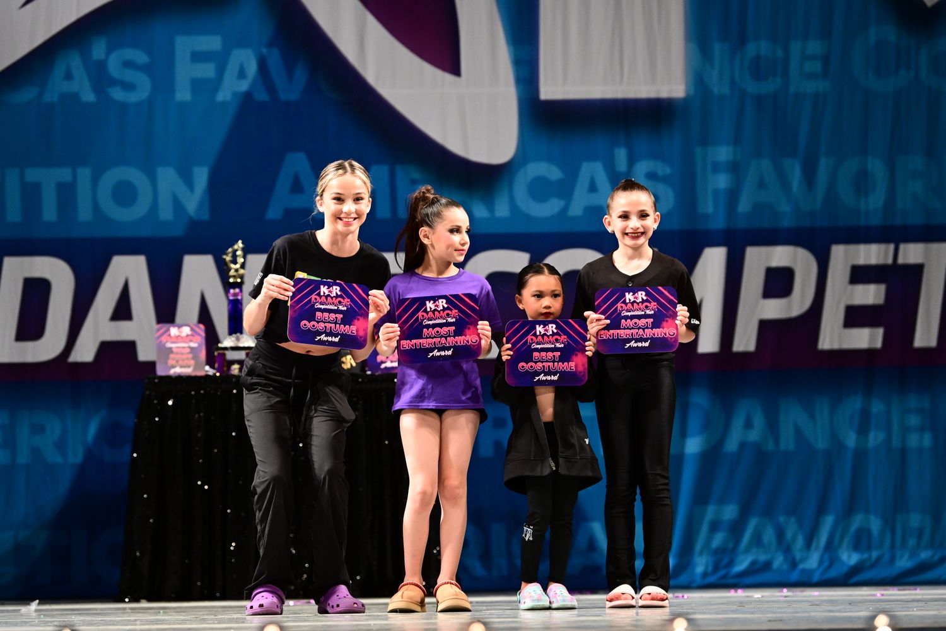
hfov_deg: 13.7
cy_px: 316
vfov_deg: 9.1
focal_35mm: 150
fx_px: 3941
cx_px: 473
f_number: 4
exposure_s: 1/800
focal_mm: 150
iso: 4000
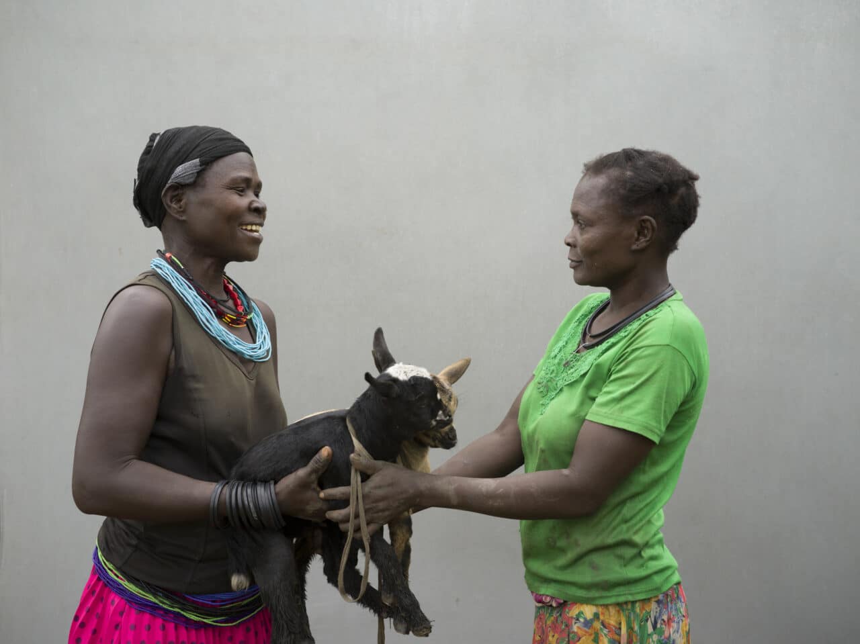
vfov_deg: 28.5
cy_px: 322
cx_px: 430
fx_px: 1267
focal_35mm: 51
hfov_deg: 37.5
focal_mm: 65
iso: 400
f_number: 5.6
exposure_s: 1/350
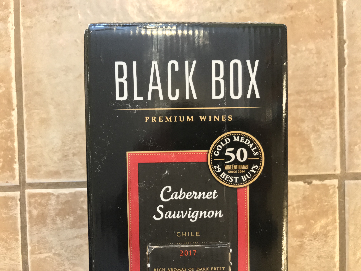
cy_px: 136
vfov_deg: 49.7
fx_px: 292
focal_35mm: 28
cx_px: 180
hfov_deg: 63.4
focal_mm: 3.99
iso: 160
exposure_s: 1/15
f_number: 1.8
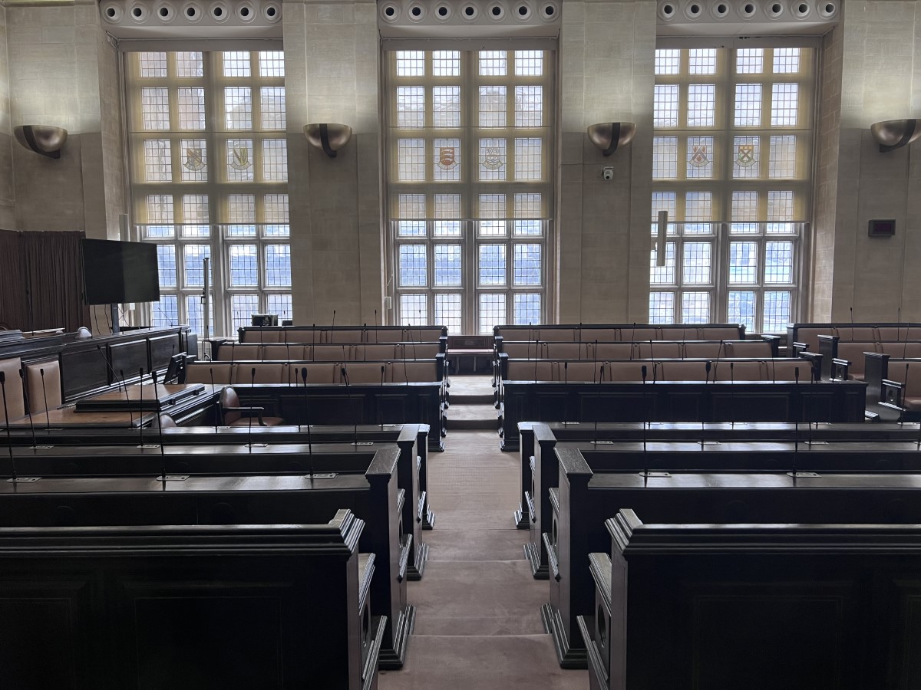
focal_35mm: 26
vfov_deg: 53.1
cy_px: 345
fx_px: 692
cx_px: 460
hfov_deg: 67.3
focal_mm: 5.7
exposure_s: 1/50
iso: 80
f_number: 1.5
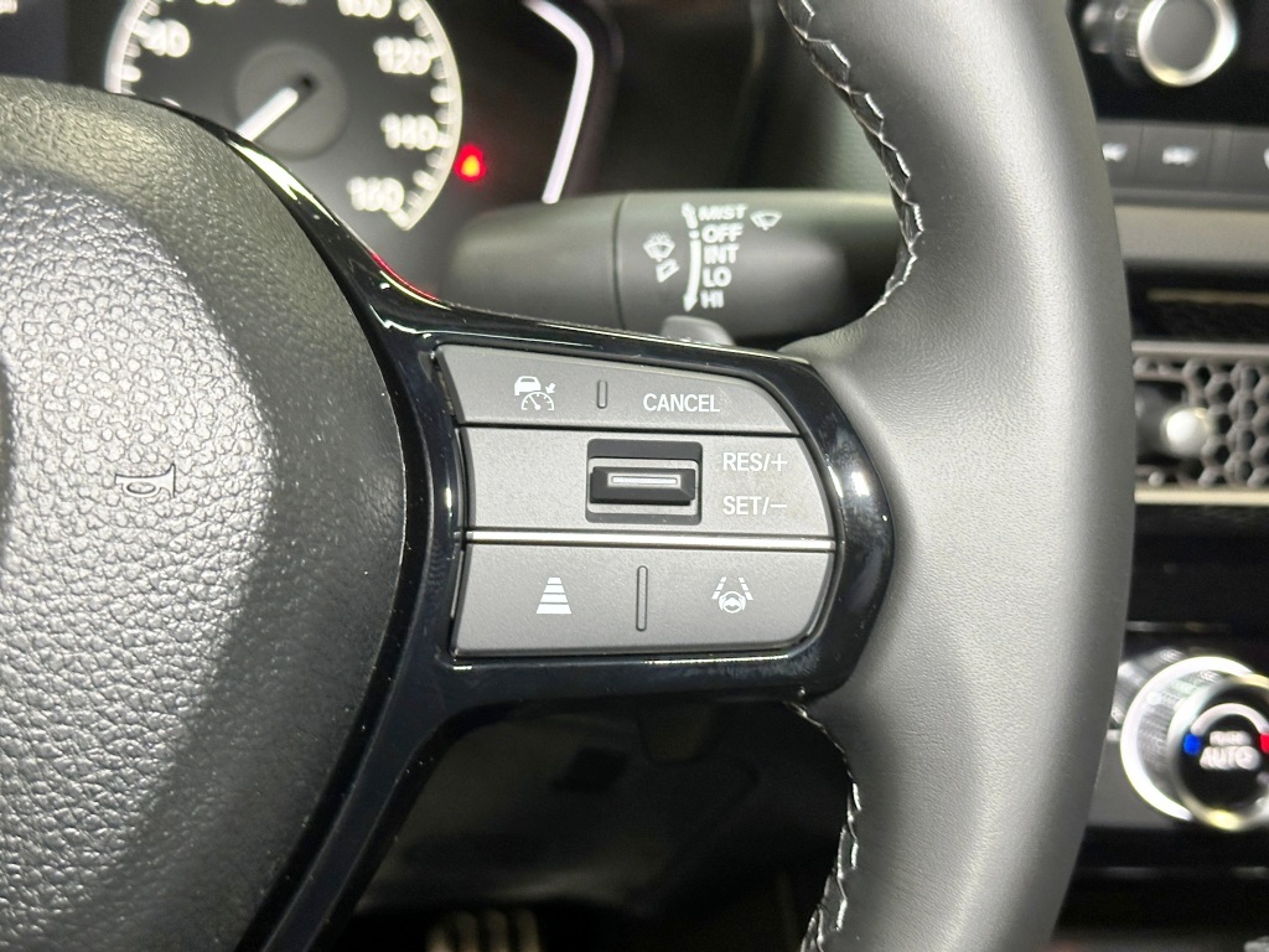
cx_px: 634
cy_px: 476
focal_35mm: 48
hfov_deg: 39.7
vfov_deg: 30.3
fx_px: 1760
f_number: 1.78
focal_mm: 6.86
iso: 320
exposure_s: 1/40
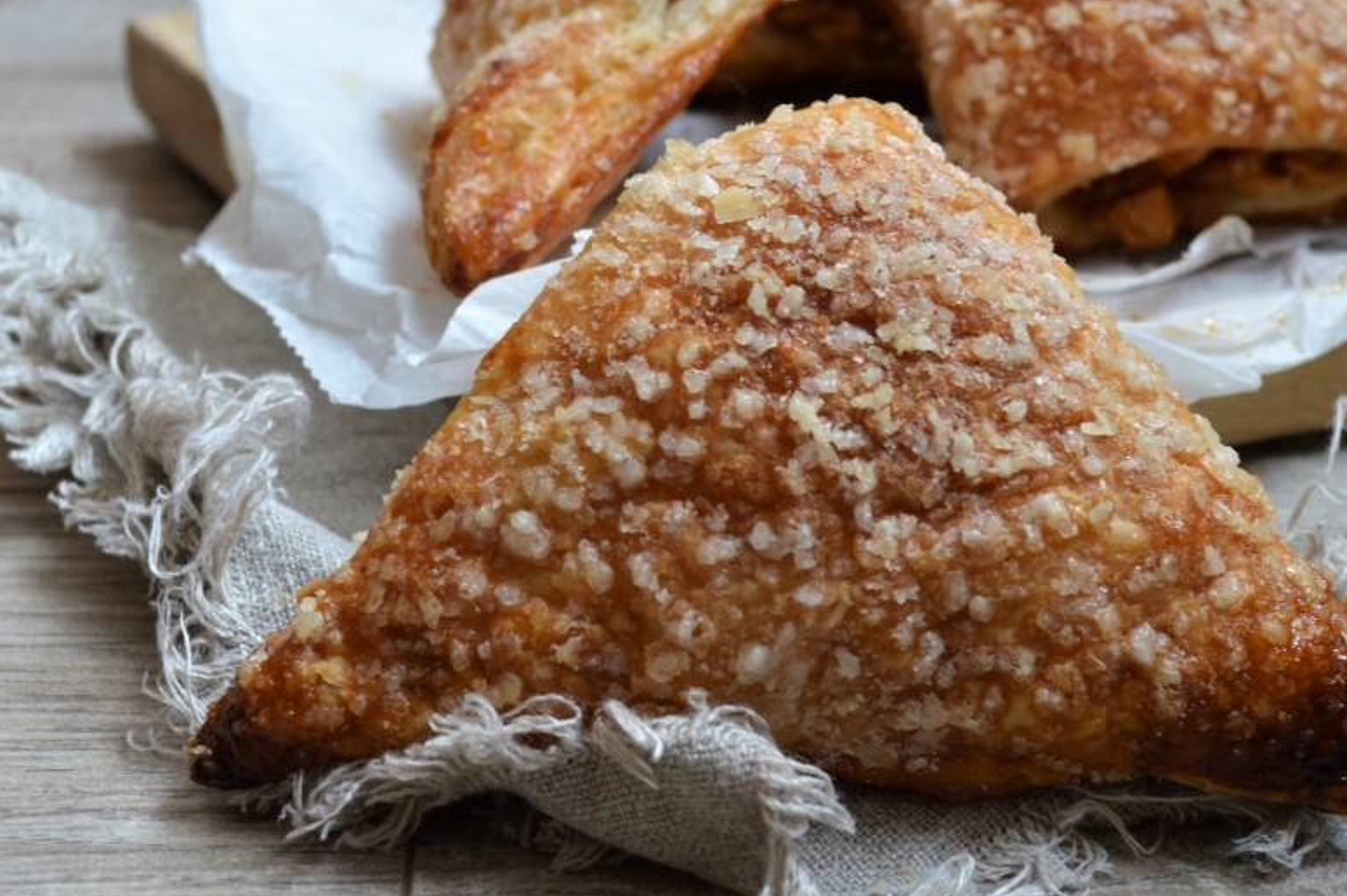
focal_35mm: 67
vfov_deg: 20.2
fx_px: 2505
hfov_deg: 29.9
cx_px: 900
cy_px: 321
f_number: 6.3
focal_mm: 30
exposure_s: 1/4
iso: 100
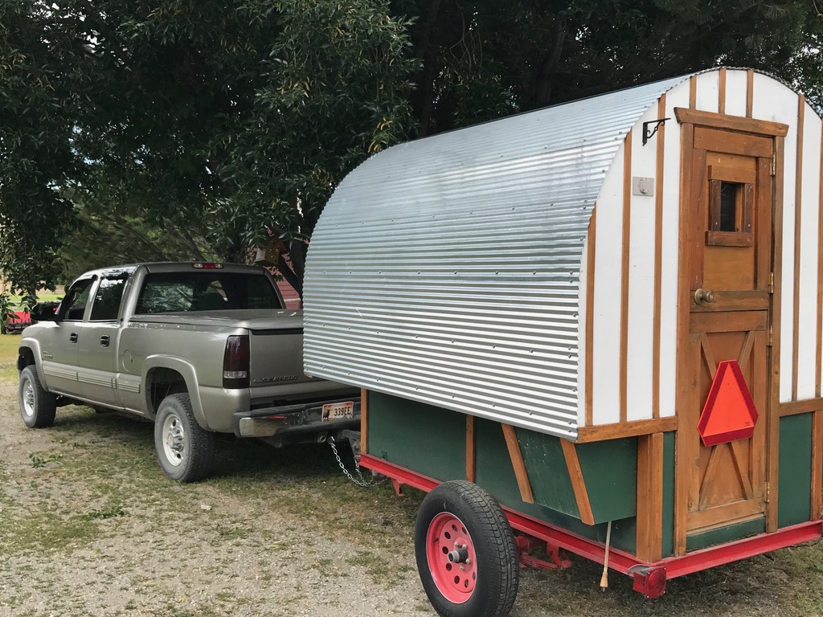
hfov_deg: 52.6
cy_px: 326
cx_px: 413
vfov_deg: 40.7
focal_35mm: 35
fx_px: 832
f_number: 1.8
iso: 20
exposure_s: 1/243
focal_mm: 3.99
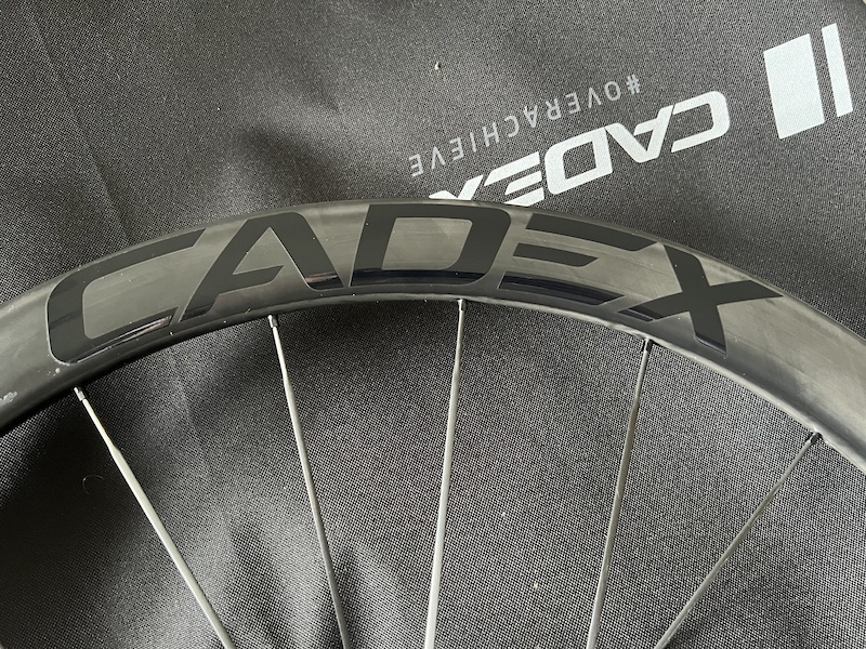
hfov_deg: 67.3
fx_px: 650
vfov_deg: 53.1
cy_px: 324
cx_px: 433
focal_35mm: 26
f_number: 1.5
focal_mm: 5.7
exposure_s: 1/32
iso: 640
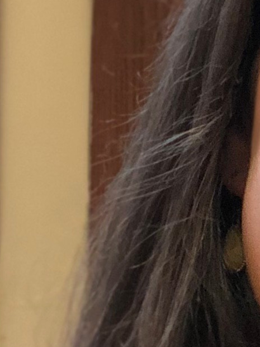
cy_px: 164
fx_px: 3385
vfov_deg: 5.9
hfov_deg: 4.4
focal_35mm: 338
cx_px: 166
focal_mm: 6
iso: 125
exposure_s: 1/24
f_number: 2.4
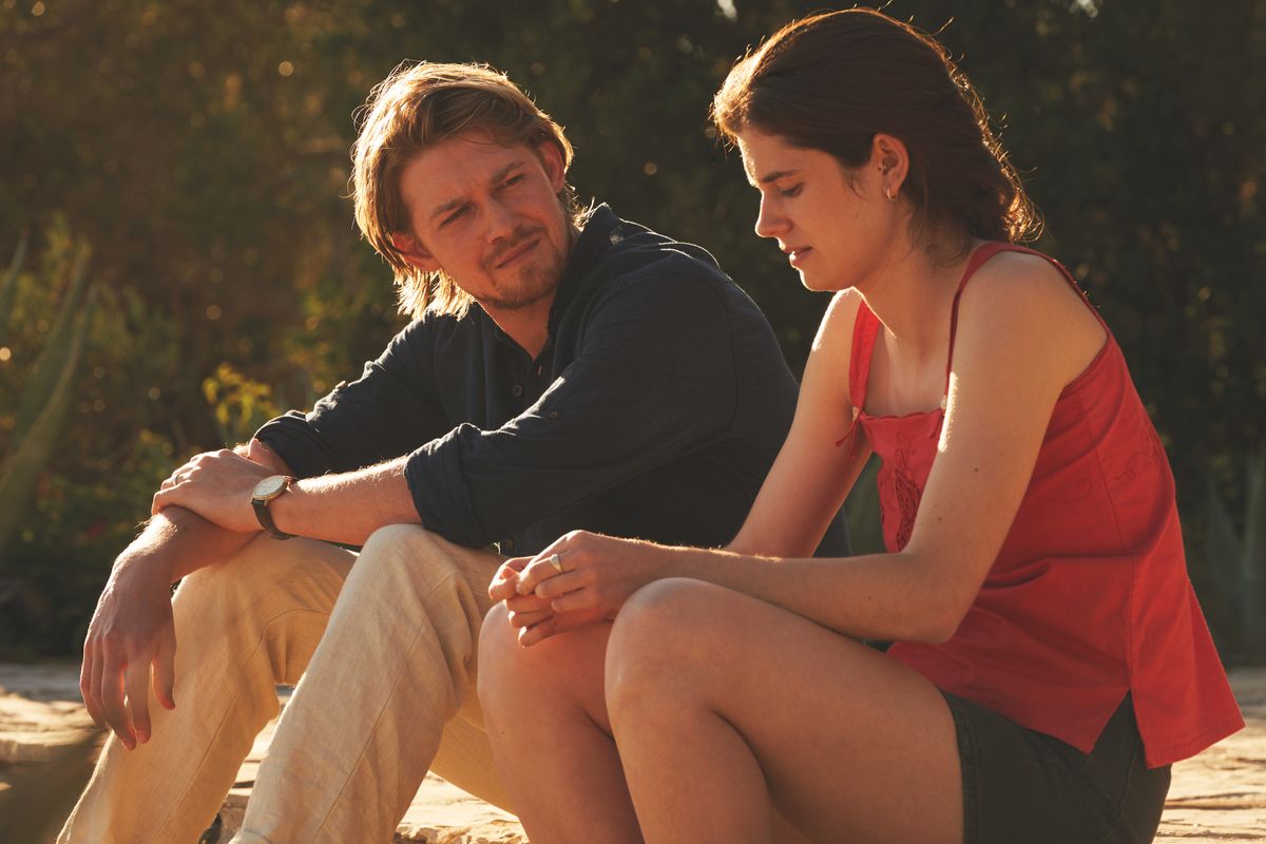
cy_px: 422
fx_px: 5767
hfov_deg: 12.5
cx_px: 633
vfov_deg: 8.4
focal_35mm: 164
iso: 400
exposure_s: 1/400
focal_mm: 164
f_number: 8
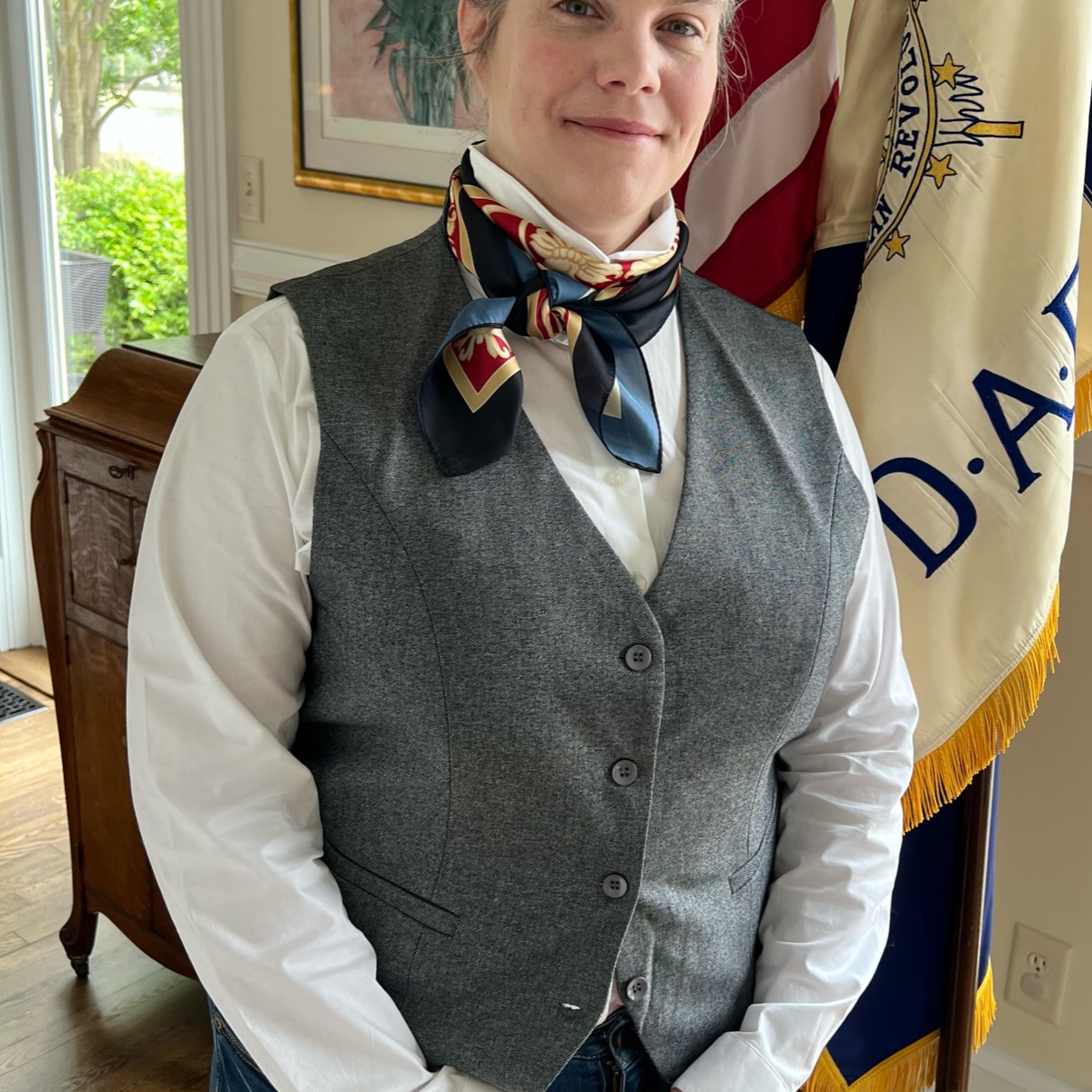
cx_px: 673
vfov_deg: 42.8
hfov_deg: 42.6
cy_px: 501
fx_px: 1392
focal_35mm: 39
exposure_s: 1/121
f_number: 1.5
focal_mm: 5.7
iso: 64
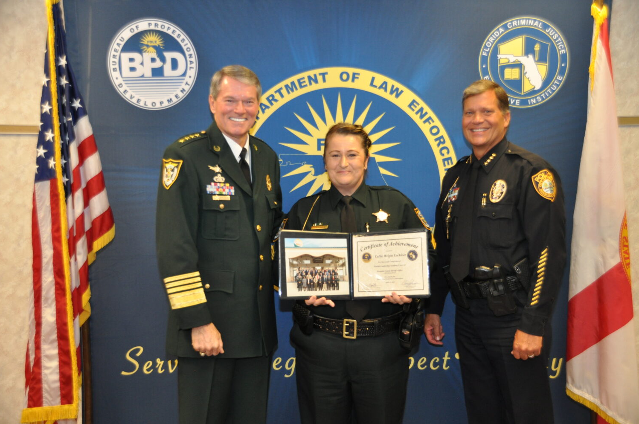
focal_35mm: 40
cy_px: 211
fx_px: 709
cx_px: 323
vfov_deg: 33.3
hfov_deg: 48.5
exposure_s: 1/60
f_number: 4
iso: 800
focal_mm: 26
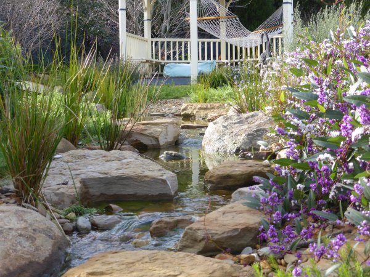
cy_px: 138
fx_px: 609
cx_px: 185
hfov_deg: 33.8
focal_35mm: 57
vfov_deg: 25.7
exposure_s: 1/100
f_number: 4.6
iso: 100
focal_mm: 9.7
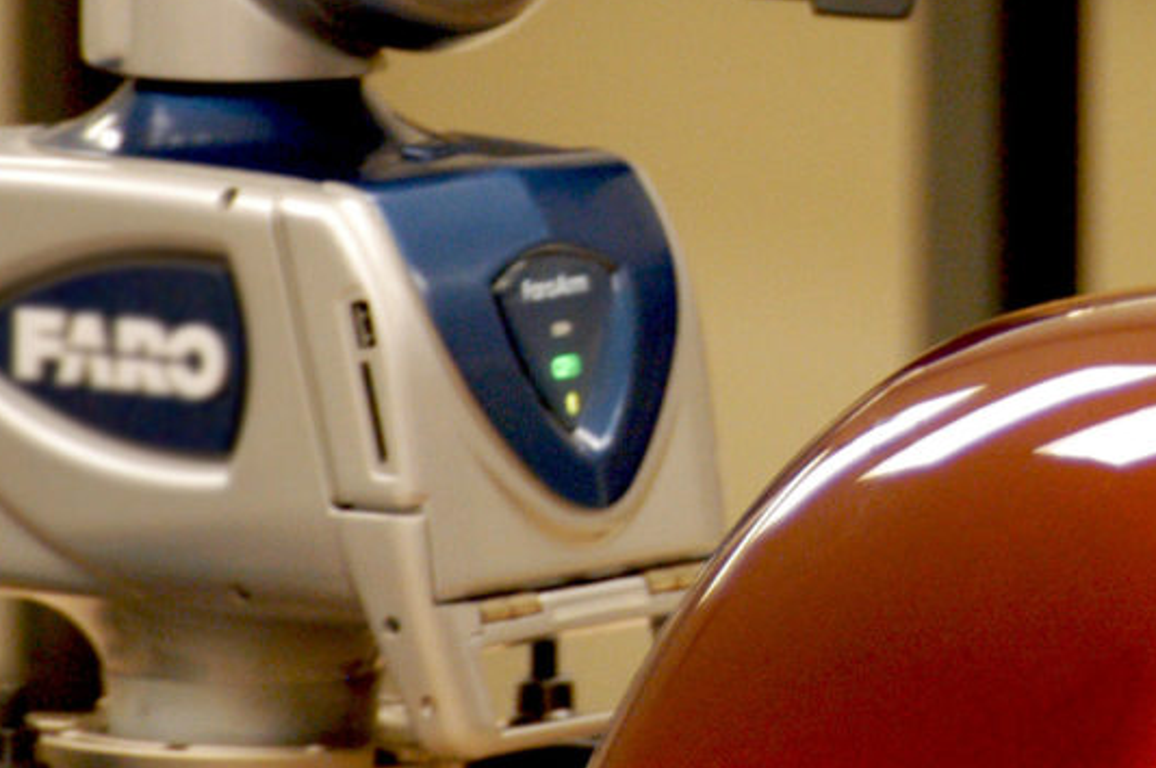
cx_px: 1473
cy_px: -25
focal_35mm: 443
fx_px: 14221
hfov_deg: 4.6
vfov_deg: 3.1
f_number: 4.5
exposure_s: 1/50
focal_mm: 105
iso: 1000
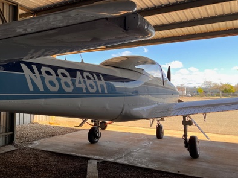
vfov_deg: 42.8
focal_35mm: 33
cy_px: 79
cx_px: 101
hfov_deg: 55.2
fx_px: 227
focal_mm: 5.1
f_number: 1.6
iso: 50
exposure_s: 1/449
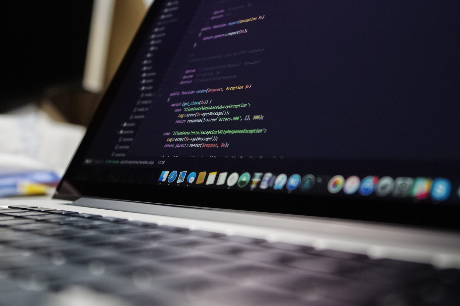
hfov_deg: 33.4
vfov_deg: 22.6
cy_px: 153
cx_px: 230
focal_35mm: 60
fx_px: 767
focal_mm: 40
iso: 800
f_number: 5
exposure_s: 1/80
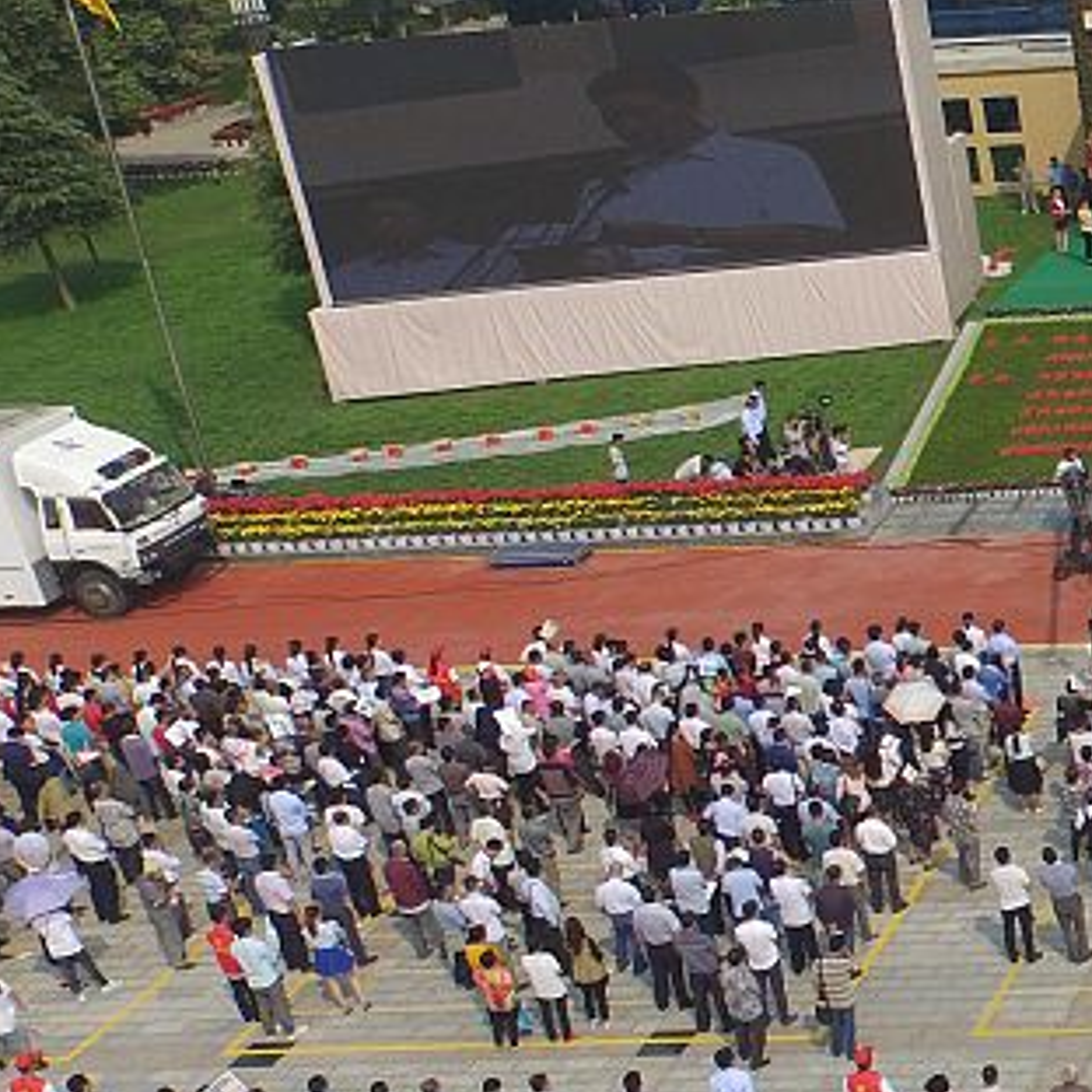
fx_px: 2427
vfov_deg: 25.3
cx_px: 1834
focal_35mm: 68
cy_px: 672
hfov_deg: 20.1
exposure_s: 1/1546
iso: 100
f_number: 2.8
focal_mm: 3.61
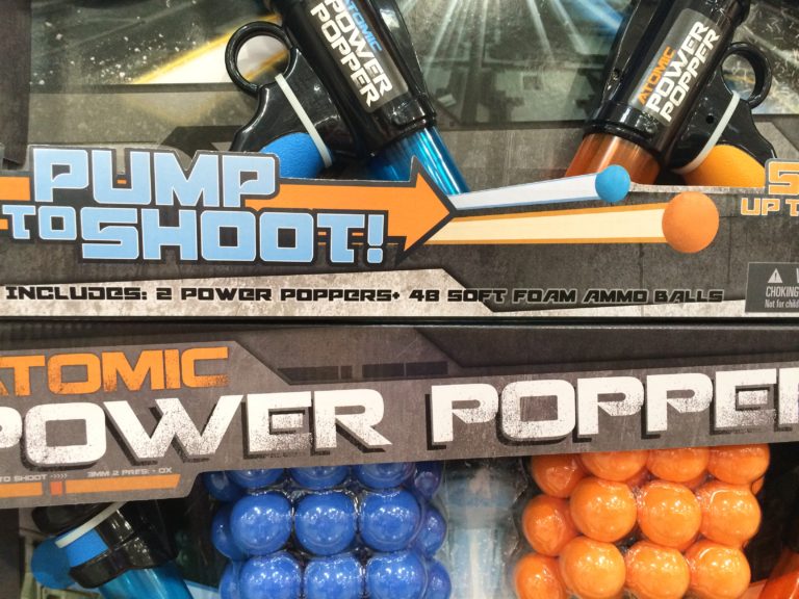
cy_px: 300
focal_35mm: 29
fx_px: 669
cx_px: 400
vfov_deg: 48.2
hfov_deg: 61.7
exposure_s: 1/33
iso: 250
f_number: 2.2
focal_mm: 4.15
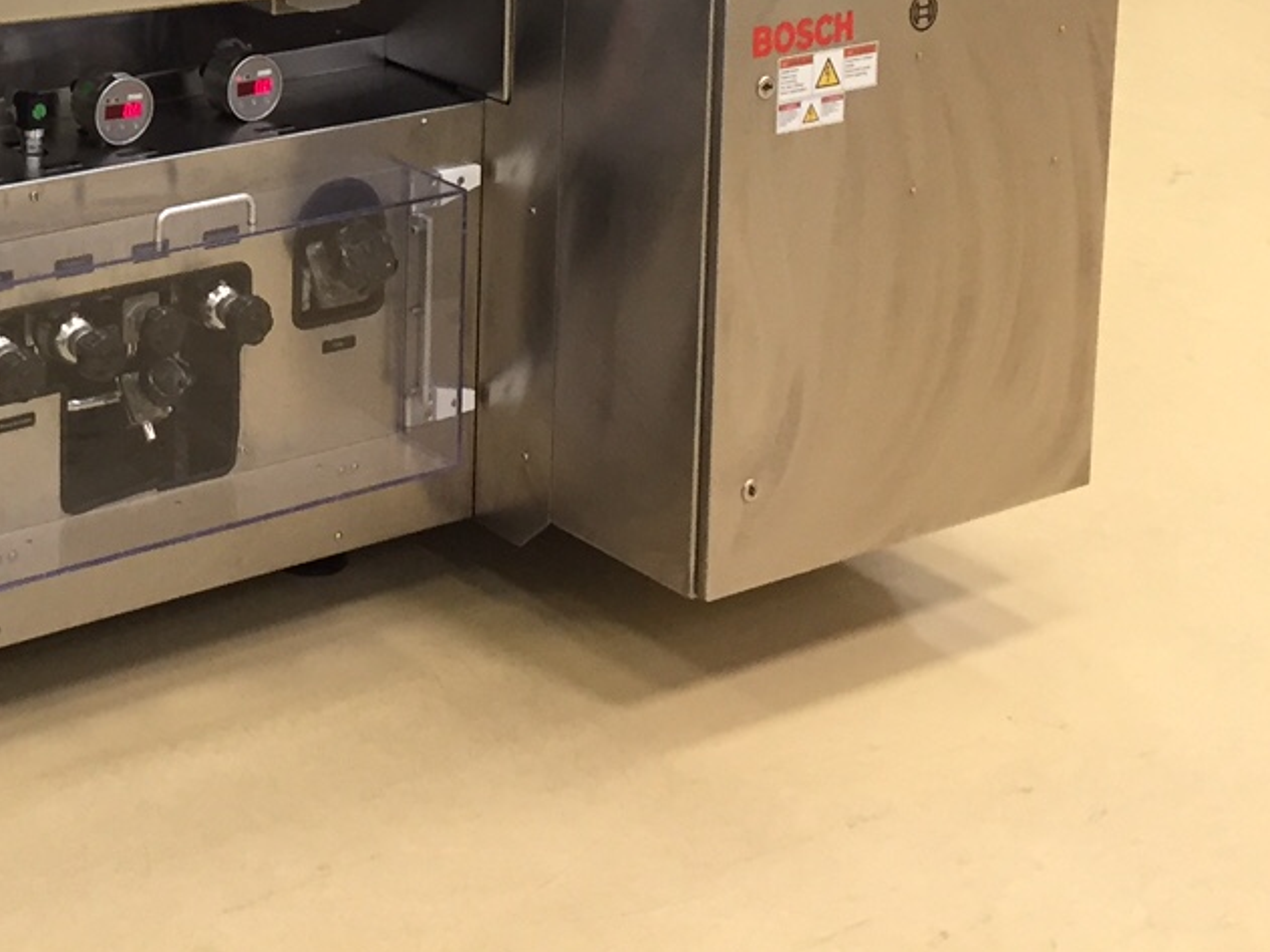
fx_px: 2751
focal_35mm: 75
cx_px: 16
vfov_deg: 18.3
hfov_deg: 24.8
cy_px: -270
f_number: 2.2
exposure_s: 1/33
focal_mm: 4.15
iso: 80
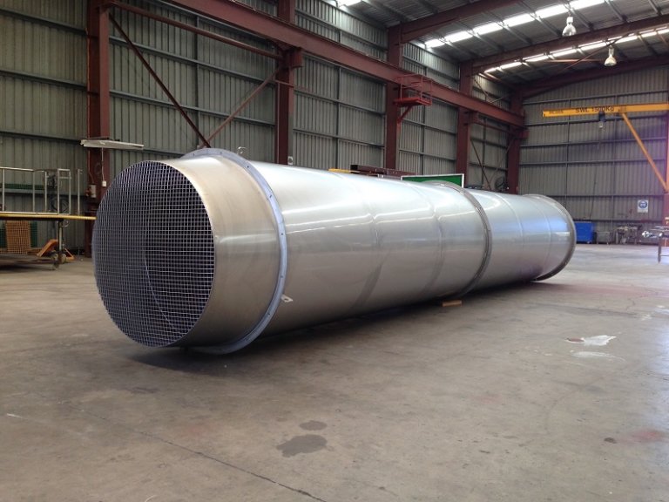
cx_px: 334
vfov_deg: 42.9
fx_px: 638
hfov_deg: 55.4
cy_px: 251
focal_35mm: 33
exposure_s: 1/60
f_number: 2.4
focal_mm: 4.12
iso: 64
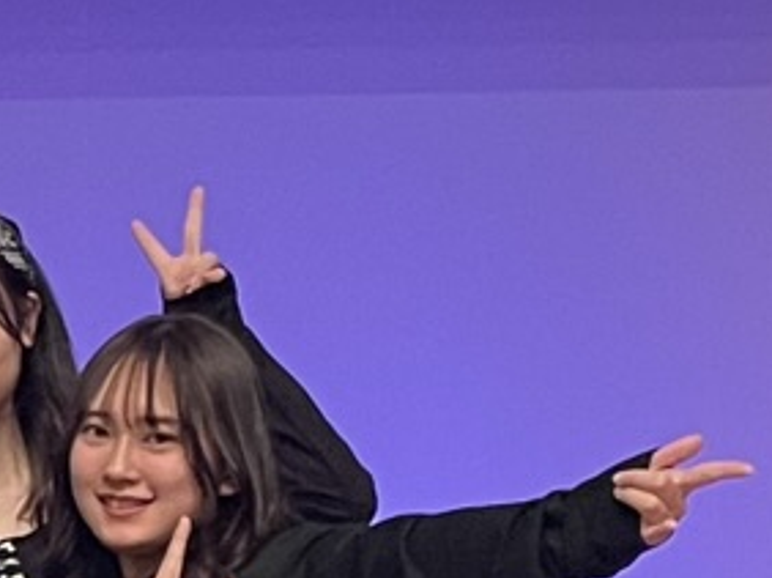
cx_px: -394
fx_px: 4211
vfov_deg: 7.8
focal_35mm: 189
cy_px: 693
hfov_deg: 10.1
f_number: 1.6
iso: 320
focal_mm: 4.2
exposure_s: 1/60
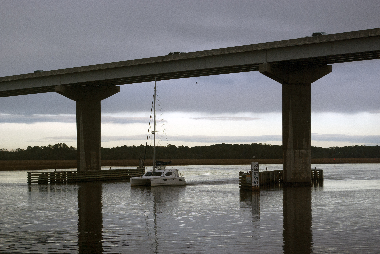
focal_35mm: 82
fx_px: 872
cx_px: 190
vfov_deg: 16.6
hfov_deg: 24.6
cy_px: 127
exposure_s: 1/400
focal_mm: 55
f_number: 10
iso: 400
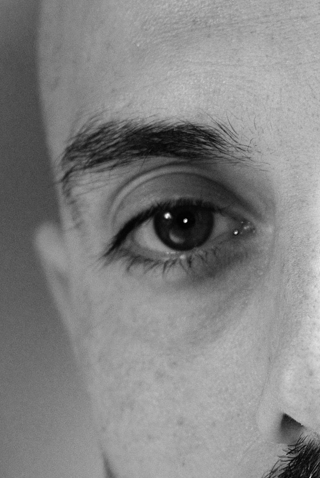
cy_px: 485
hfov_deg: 5.5
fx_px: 3309
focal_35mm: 249
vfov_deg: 8.2
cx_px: 449
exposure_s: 1/125
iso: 320
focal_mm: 50
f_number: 3.2
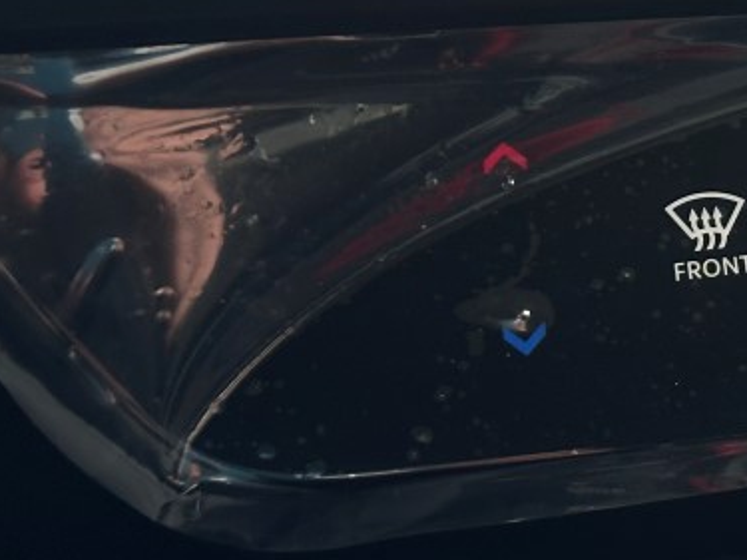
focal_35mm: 131
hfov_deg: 14.4
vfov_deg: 11.2
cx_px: 976
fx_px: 2826
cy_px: 38
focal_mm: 6.86
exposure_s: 1/60
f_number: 1.78
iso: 200
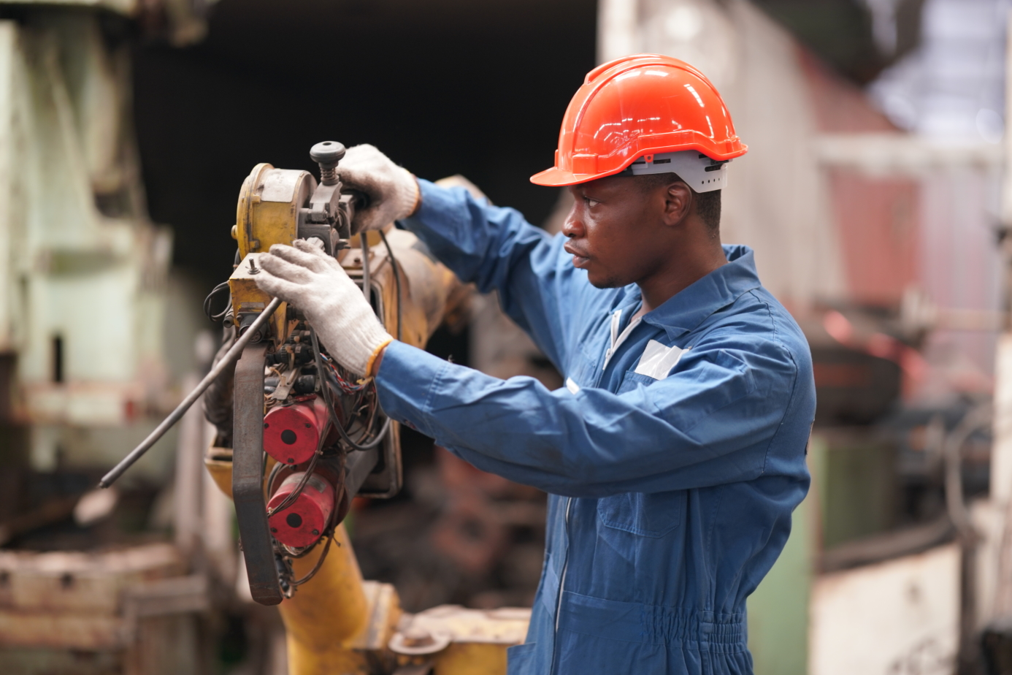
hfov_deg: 22.1
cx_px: 533
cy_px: 345
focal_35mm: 92
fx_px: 2586
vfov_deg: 14.9
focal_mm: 85
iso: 320
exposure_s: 1/160
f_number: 1.4
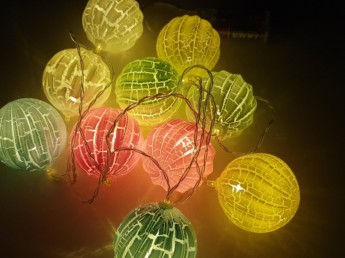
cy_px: 133
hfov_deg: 55.3
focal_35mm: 33
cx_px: 161
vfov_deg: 42.9
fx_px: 329
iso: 500
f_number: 1.5
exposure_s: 1/50
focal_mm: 4.32
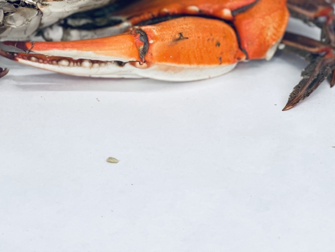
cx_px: -19
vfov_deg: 8.0
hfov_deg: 10.6
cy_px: -46
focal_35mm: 184
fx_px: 1781
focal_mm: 7.5
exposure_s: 1/120
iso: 80
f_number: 2.2
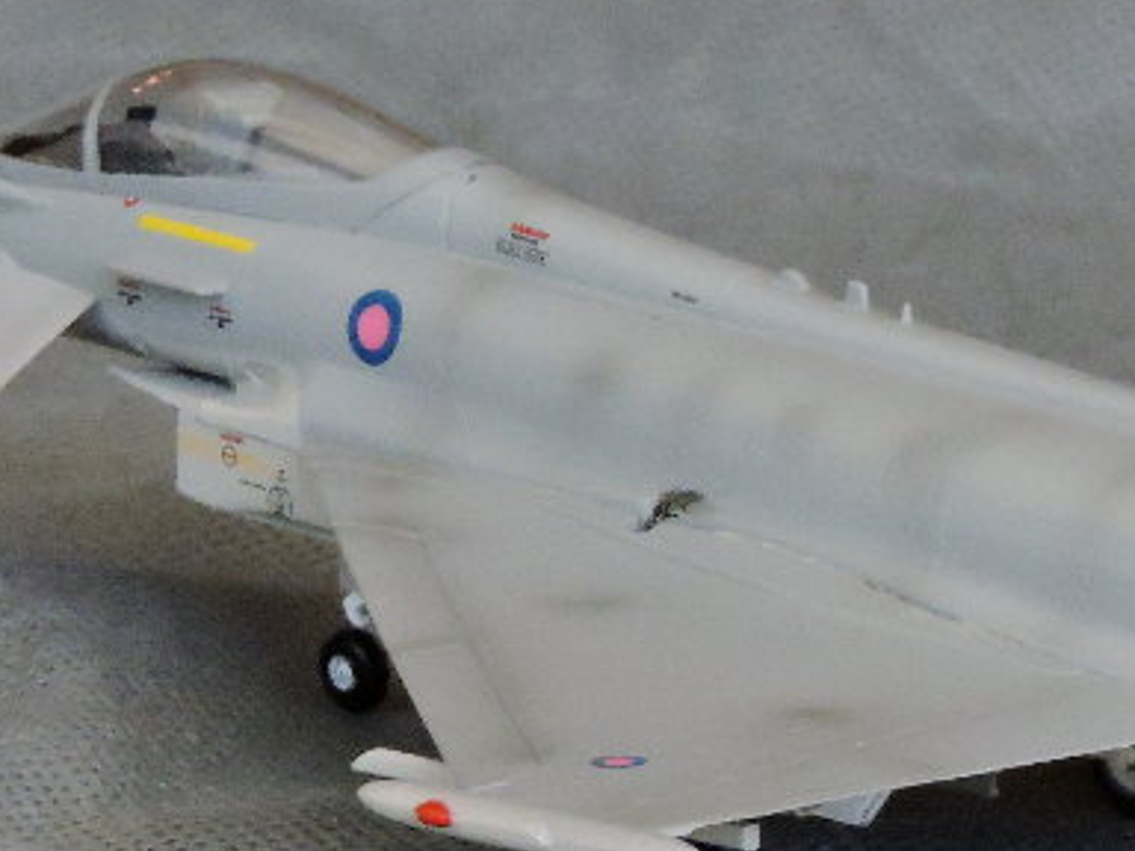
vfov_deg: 4.7
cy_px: 436
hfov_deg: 6.3
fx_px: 10361
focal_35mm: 316
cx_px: 887
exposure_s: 1/250
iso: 1600
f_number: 6.3
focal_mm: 24.2
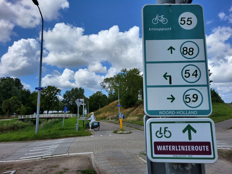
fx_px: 174
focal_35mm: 26
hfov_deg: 67.3
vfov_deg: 53.1
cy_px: 87
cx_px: 116
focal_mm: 5.4
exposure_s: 1/2859
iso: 40
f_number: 1.8
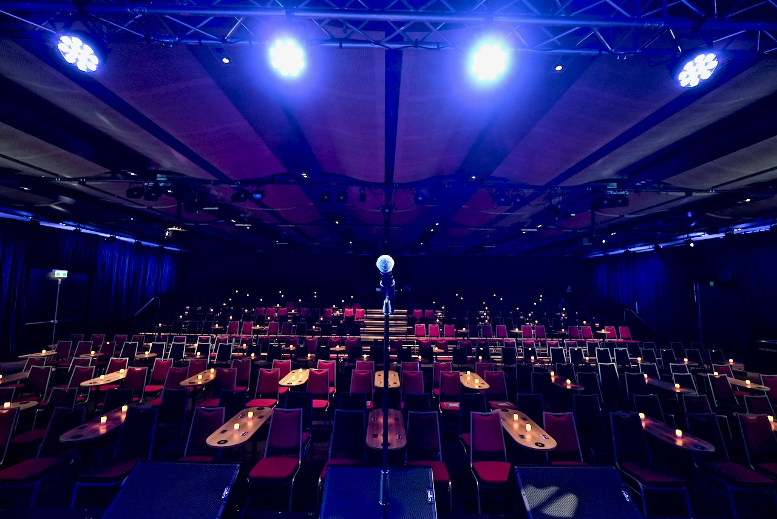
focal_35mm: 16
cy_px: 260
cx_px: 388
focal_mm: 16
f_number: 4
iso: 4000
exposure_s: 1/125
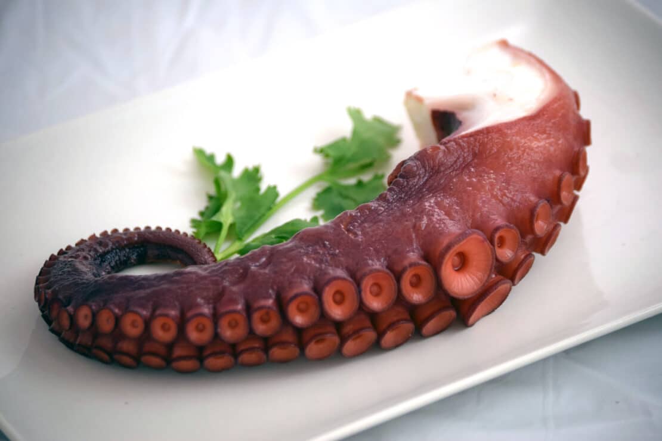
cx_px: 331
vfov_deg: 9.6
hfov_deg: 14.4
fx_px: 2620
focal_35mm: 142
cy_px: 220
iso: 640
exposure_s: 1/160
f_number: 4.5
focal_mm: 95
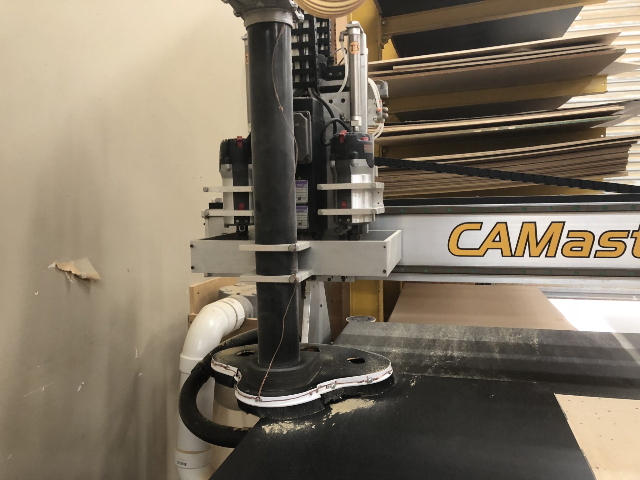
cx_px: 320
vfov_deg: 49.7
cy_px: 240
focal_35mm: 28
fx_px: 518
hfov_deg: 63.4
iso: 64
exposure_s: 1/15
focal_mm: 3.99
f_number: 1.8
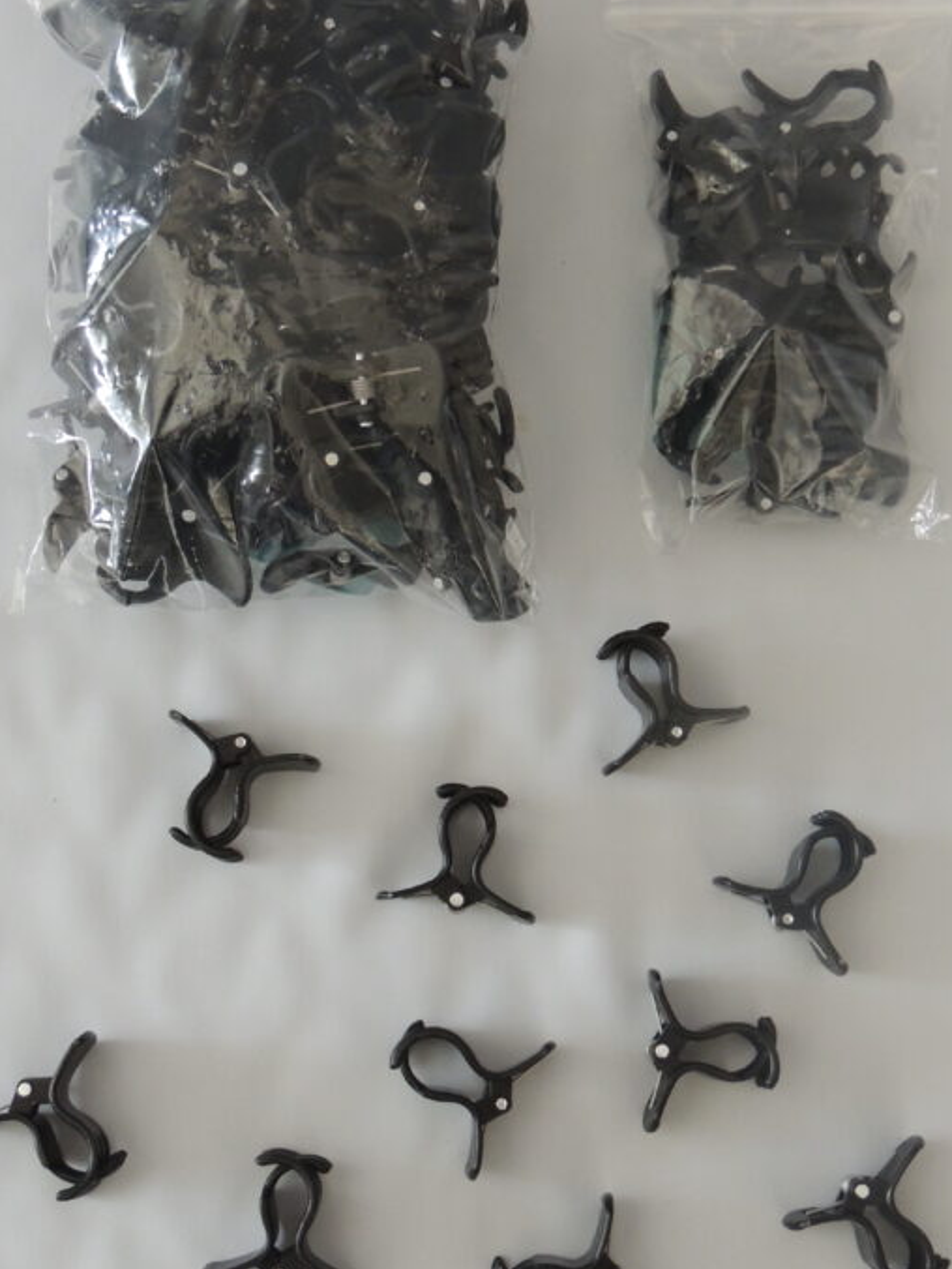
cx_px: 461
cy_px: 600
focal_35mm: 65
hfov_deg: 22.6
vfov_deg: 29.8
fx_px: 2383
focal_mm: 7.6
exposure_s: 1/20
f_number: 3.4
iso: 400
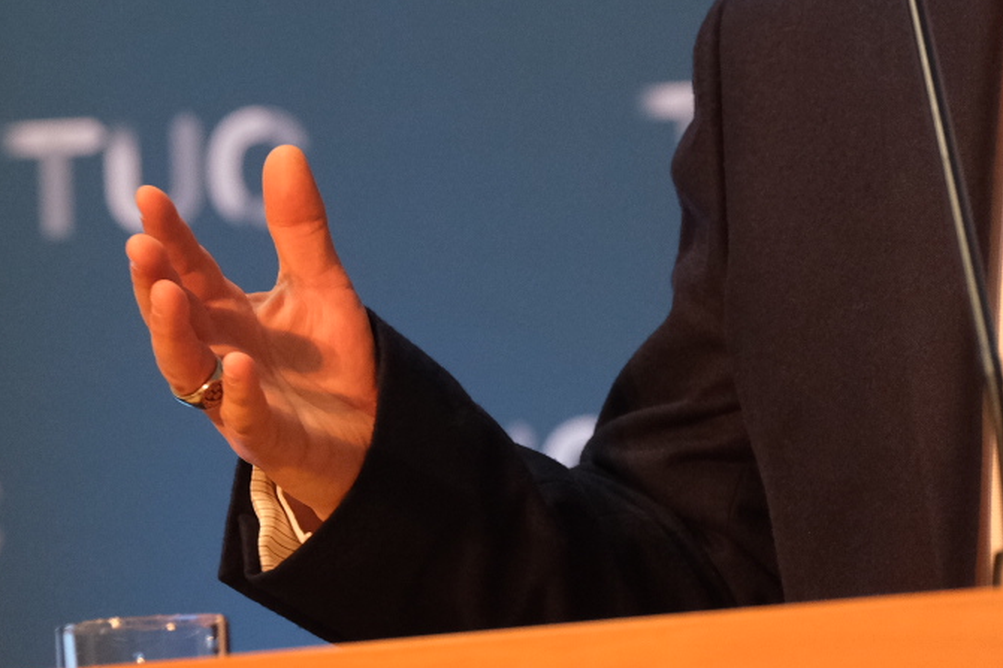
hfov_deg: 5.1
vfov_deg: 3.4
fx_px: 11280
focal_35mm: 405
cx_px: 975
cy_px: -129
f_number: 3.6
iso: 2000
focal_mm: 102.2
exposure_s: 1/125
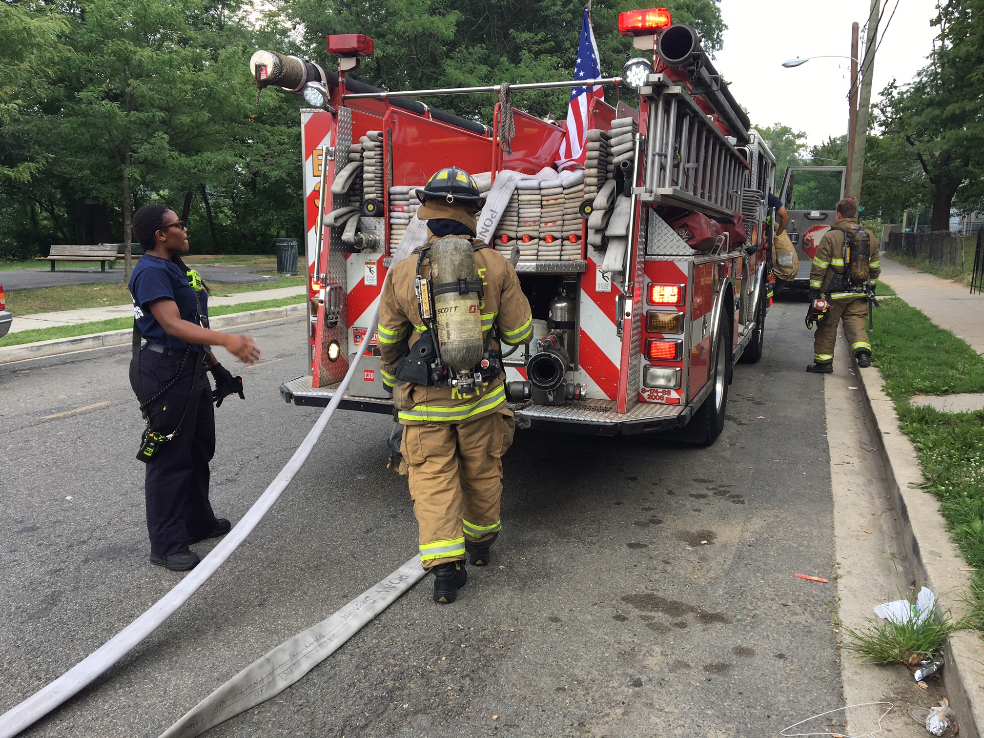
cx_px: 492
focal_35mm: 29
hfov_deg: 61.7
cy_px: 369
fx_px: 824
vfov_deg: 48.2
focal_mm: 4.15
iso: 25
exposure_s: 1/301
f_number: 2.2
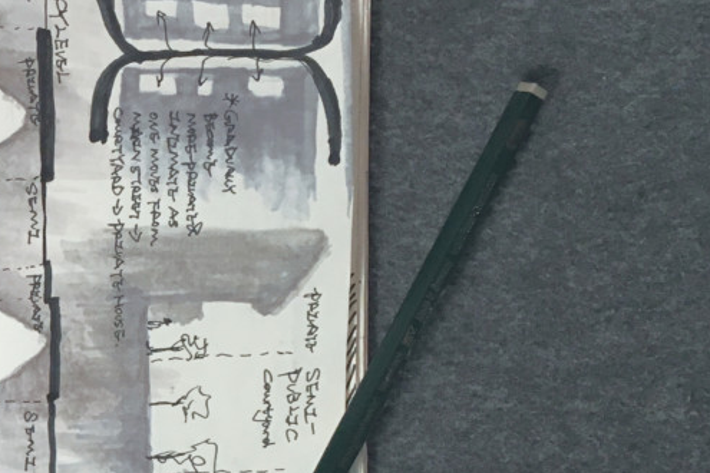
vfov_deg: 17.3
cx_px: -182
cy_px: 400
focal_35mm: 78
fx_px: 1538
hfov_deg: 23.4
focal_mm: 4.15
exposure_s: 1/33
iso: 50
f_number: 2.2
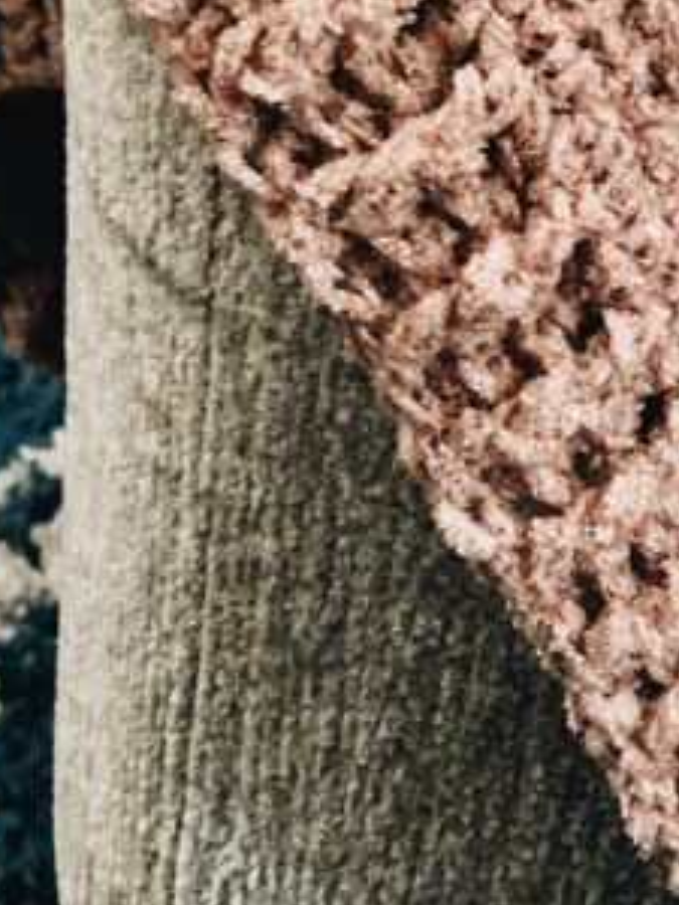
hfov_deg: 16.5
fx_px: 2223
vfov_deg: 23.0
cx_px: 874
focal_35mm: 85
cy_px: 365
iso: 320
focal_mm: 4.25
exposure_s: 1/32
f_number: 1.8
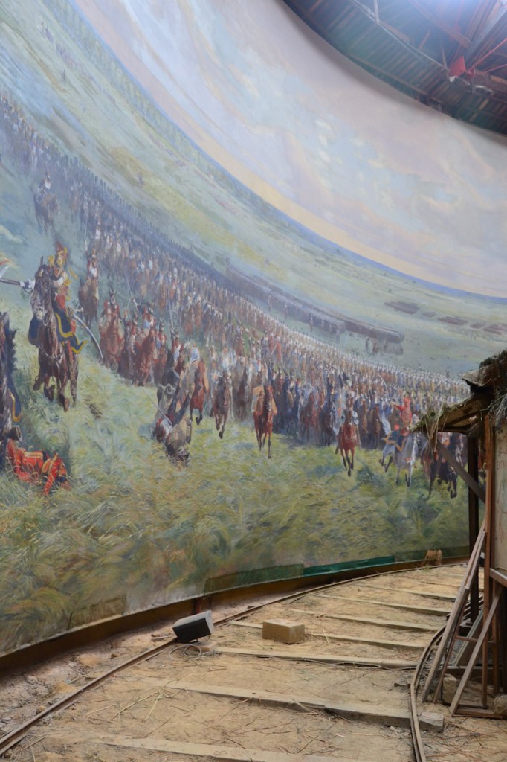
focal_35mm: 30
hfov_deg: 43.6
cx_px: 254
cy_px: 381
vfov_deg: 61.9
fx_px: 634
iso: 800
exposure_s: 1/60
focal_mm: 20
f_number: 7.1
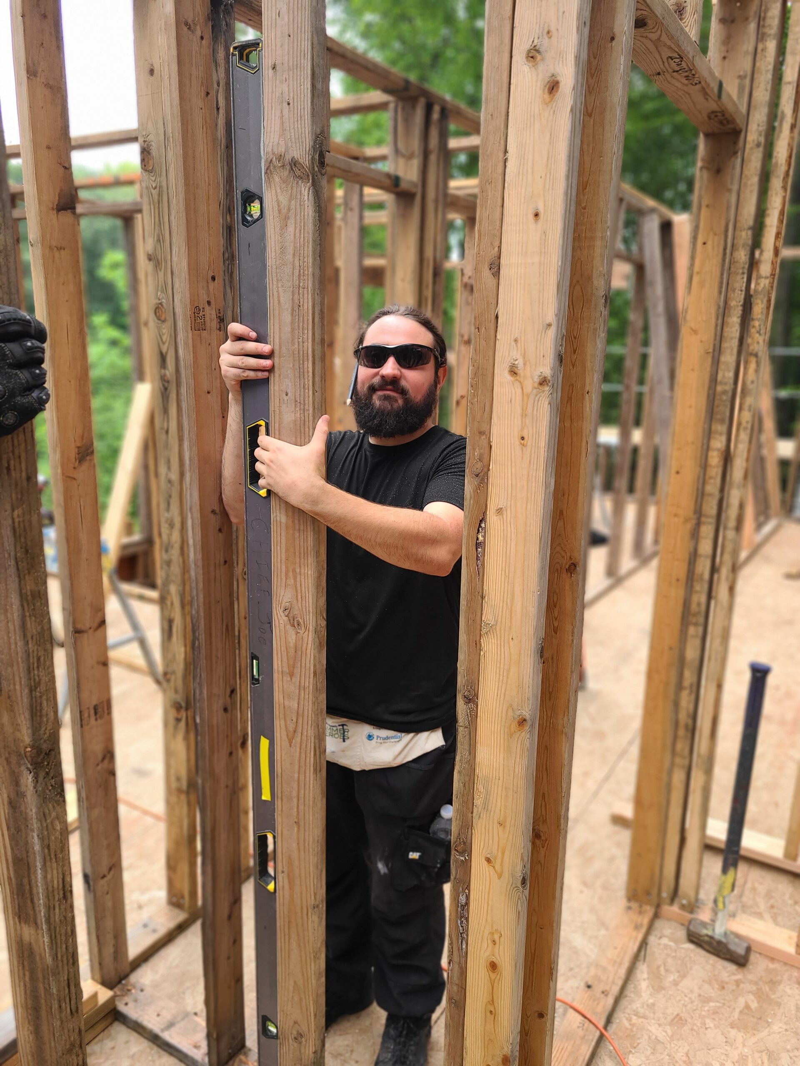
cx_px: 400
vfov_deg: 67.3
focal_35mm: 26
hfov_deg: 53.1
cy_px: 533
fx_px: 801
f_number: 1.8
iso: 40
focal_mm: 5.4
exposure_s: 1/173
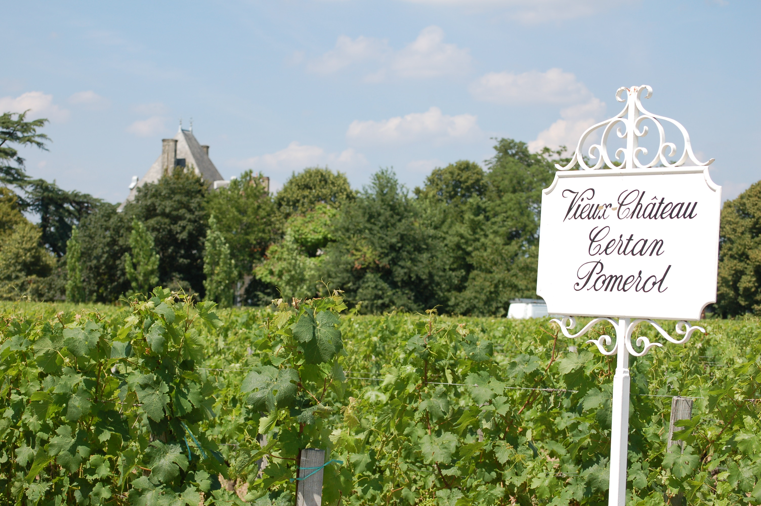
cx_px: 380
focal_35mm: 82
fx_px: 1742
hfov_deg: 24.6
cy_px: 253
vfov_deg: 16.5
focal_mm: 55
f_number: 9
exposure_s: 1/320
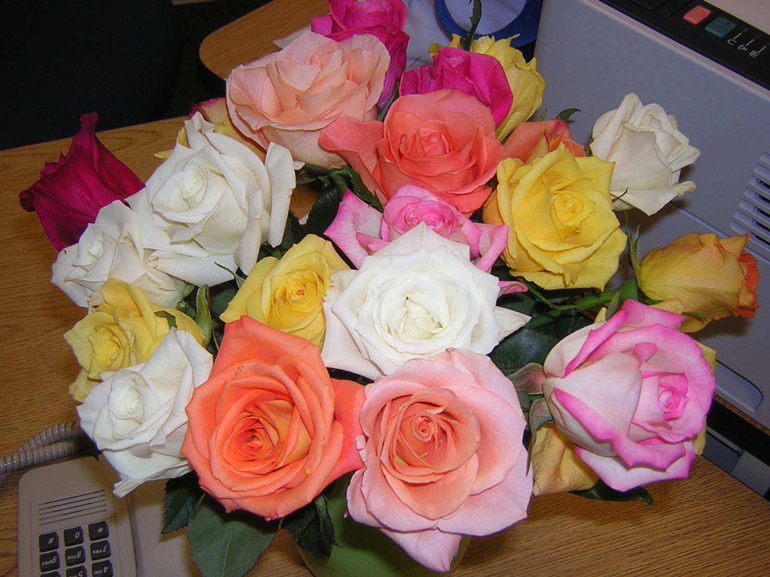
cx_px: 385
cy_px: 288
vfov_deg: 33.6
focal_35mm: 43
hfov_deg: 43.9
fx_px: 956
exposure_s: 1/60.1
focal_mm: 5.6
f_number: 2.8
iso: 100
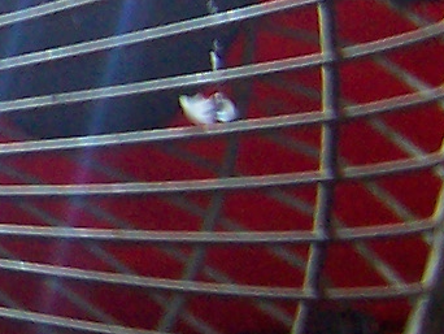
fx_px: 2849
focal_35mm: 222
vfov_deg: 6.7
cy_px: 21
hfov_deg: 8.5
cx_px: -435
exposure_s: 1/8
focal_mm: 5.5
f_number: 2.8
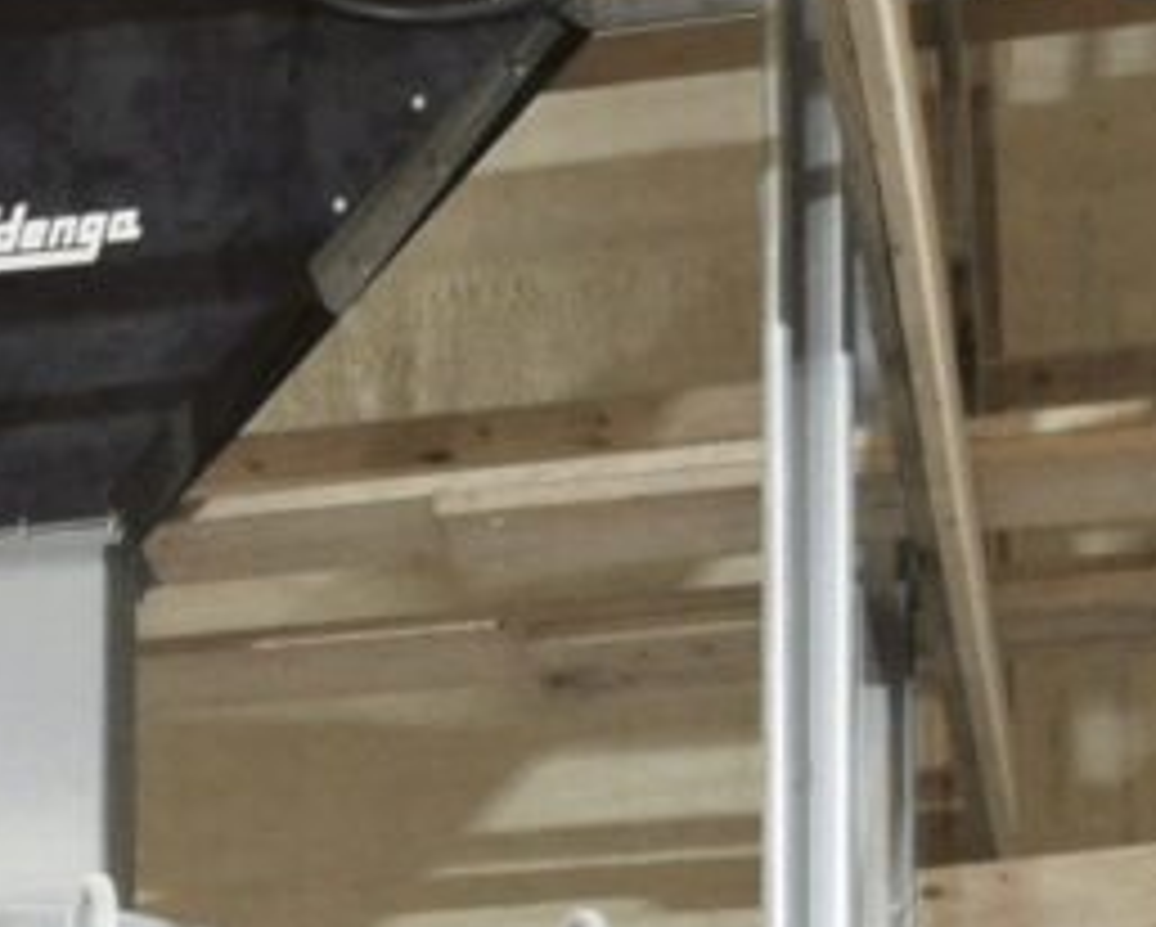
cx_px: -900
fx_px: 5170
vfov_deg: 9.7
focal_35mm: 151
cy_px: 1724
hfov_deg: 11.8
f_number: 3.5
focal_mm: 18
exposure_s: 1/50
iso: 800
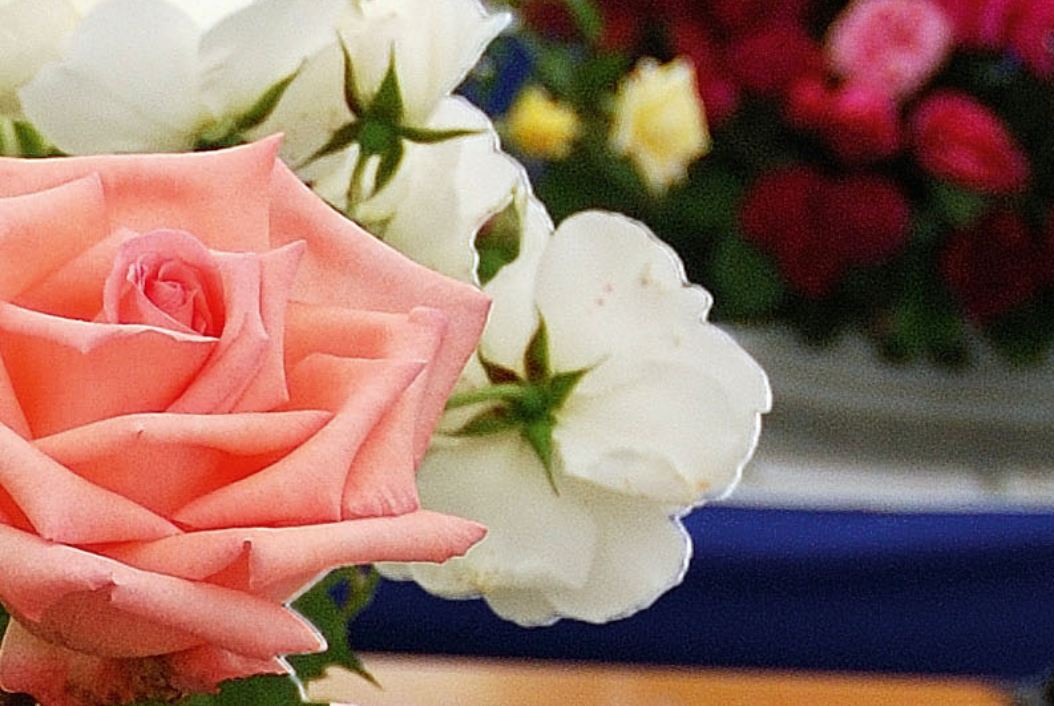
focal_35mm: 256
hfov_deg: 7.8
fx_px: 7518
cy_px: 1218
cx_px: -702
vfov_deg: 5.3
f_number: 4.5
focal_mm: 35
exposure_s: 1/60
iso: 220
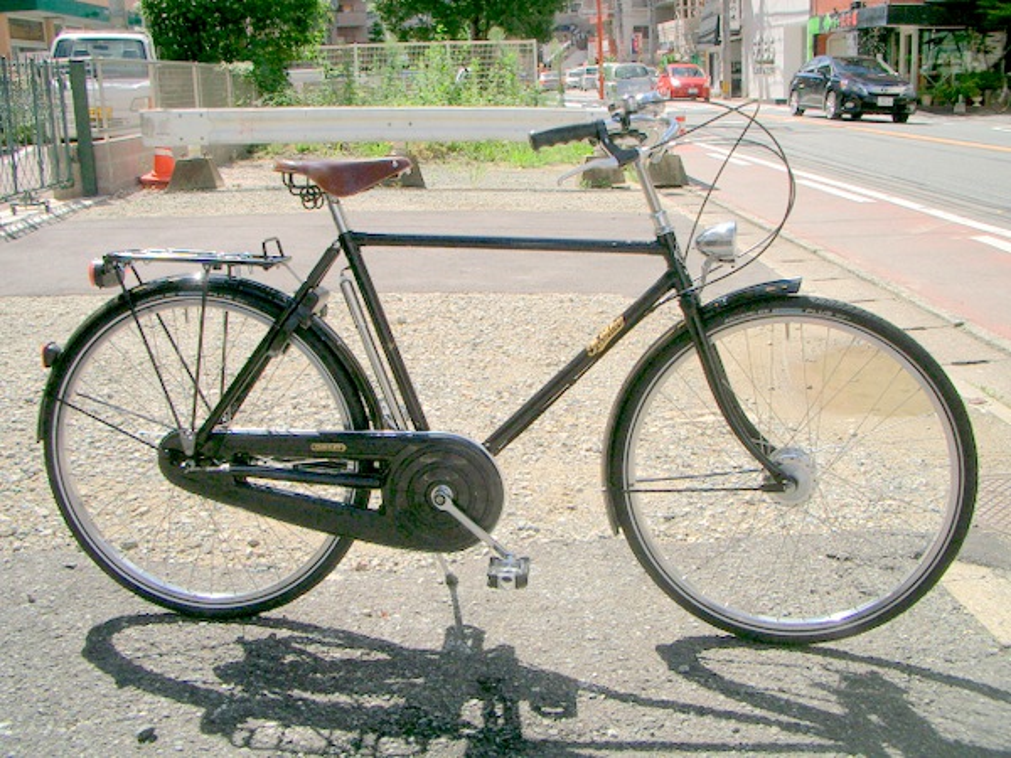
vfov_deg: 40.7
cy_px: 379
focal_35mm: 35
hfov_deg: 52.6
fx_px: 1022
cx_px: 506
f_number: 4.3
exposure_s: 1/500
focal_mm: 5.8
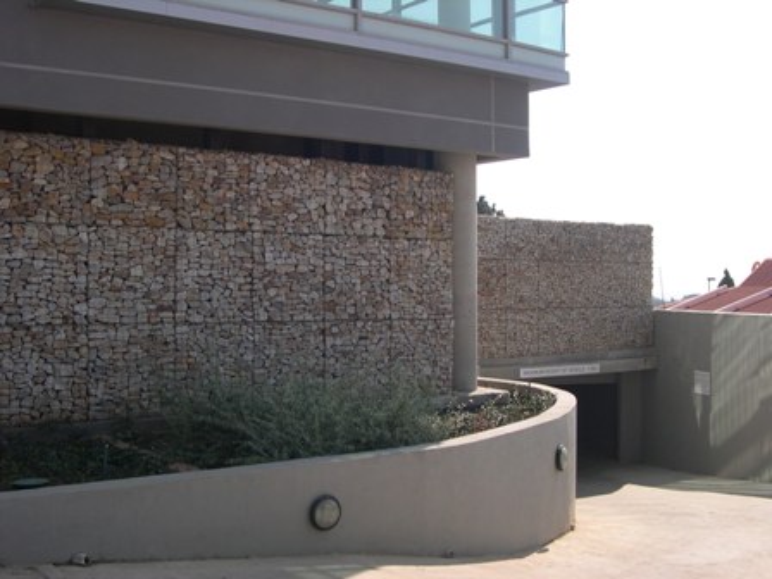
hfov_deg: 44.8
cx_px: 386
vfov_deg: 34.3
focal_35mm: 42
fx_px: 937
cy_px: 290
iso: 100
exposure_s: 1/139
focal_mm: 9
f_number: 8
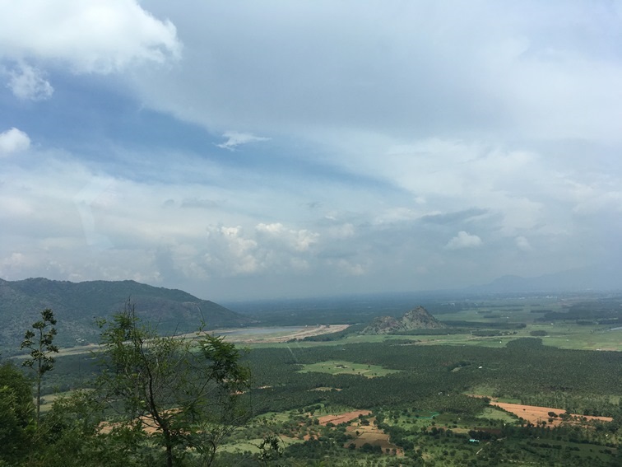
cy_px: 234
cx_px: 311
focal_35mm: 29
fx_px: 521
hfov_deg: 61.7
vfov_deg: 48.2
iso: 25
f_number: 2.2
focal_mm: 4.15
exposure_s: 1/2404
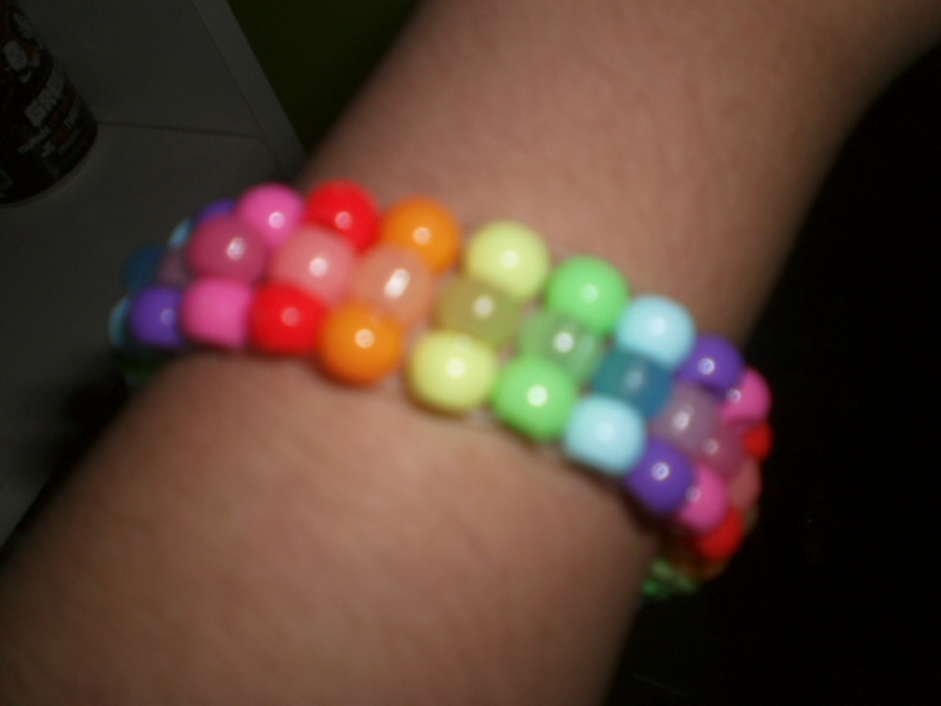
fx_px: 979
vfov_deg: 39.7
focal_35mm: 36
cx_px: 470
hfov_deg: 51.4
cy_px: 353
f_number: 3.1
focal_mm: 6.3
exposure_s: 1/30
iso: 100
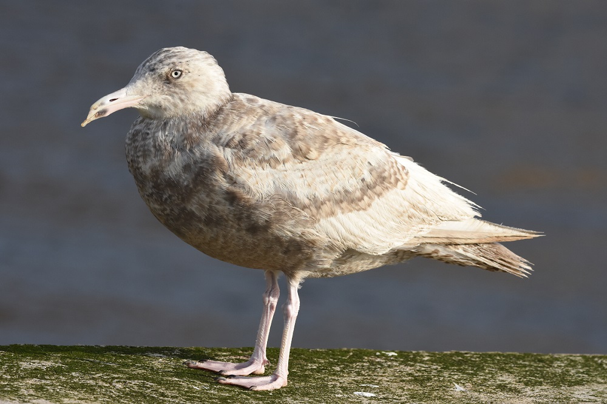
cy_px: 202
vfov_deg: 3.4
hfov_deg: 5.1
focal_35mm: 405
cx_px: 304
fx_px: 6826
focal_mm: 270
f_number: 8
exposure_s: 1/1600
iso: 800
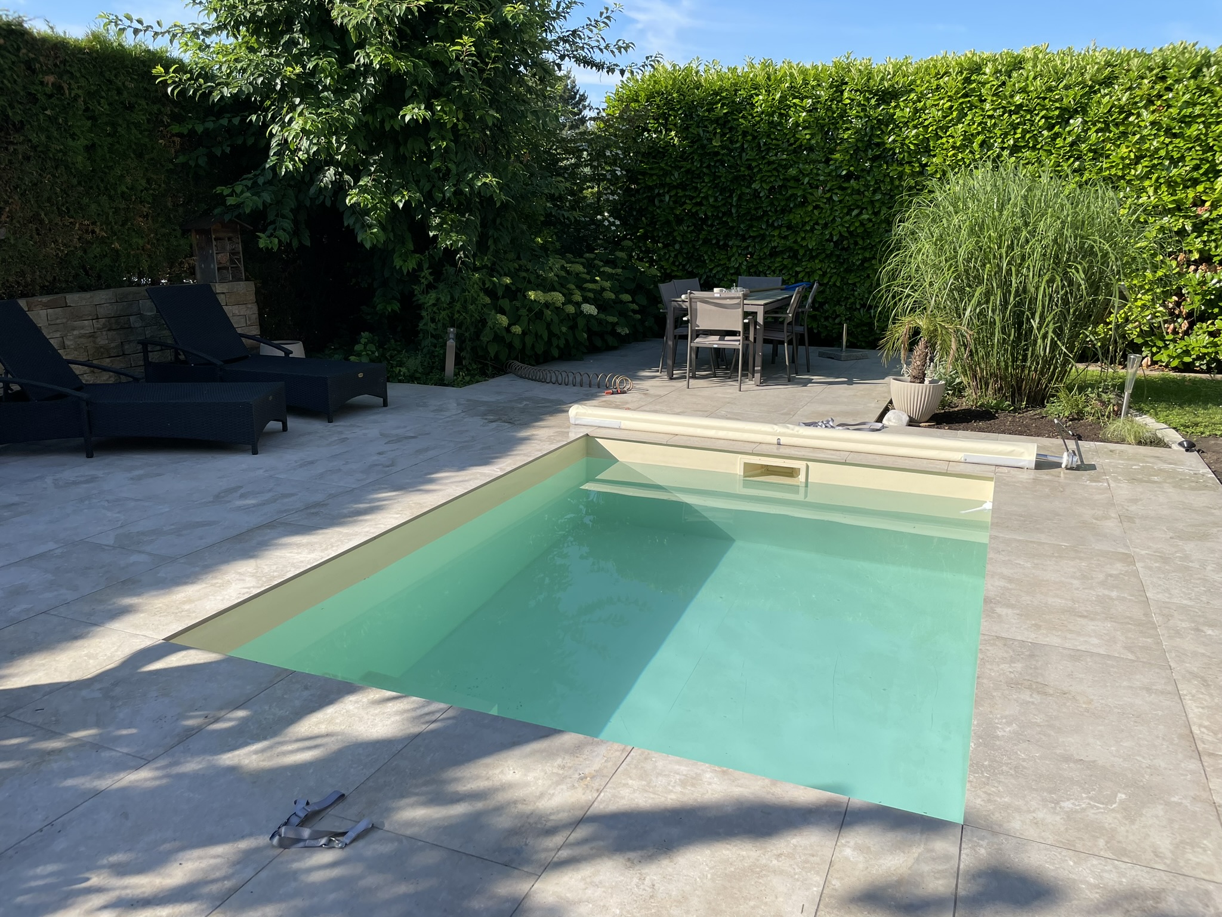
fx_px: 918
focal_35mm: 26
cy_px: 458
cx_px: 611
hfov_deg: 67.3
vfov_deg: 53.1
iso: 32
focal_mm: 4.2
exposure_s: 1/2618
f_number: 1.6
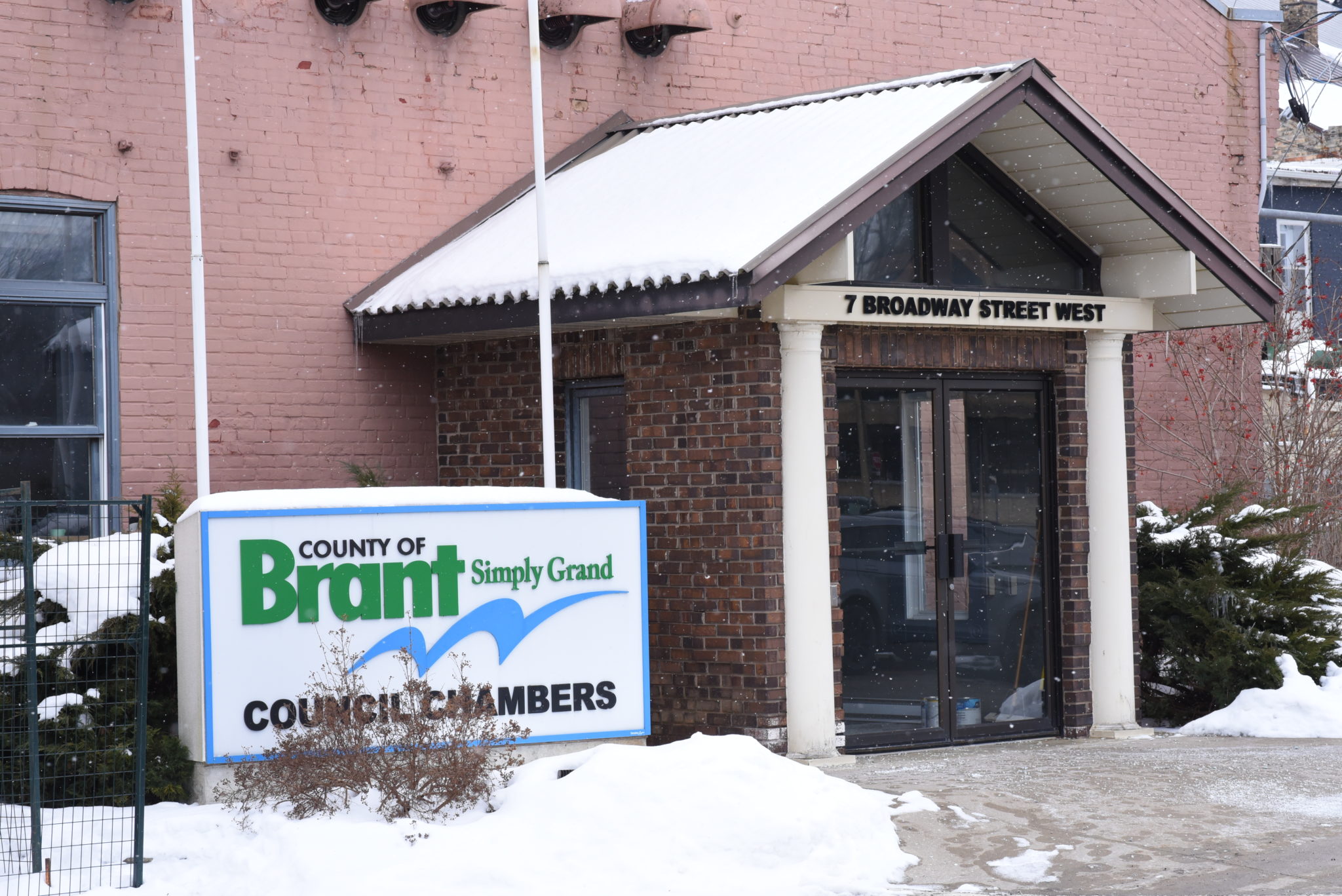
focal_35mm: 85
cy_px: 448
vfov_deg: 16.1
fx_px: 3170
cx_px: 671
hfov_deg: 23.9
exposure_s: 1/800
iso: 1400
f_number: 10
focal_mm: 85
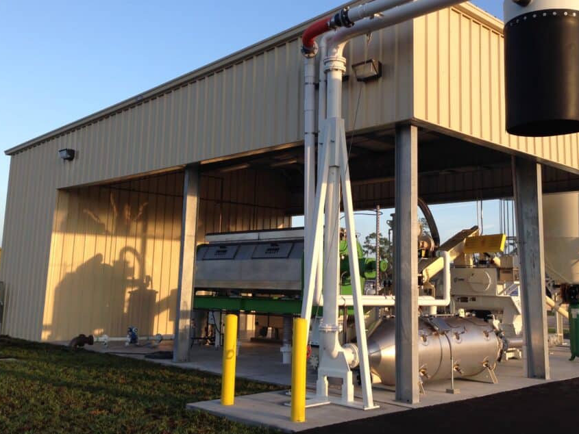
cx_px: 319
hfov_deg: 46.7
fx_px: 669
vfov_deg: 35.8
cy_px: 175
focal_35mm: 40
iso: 50
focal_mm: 4.12
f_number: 2.4
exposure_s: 1/371
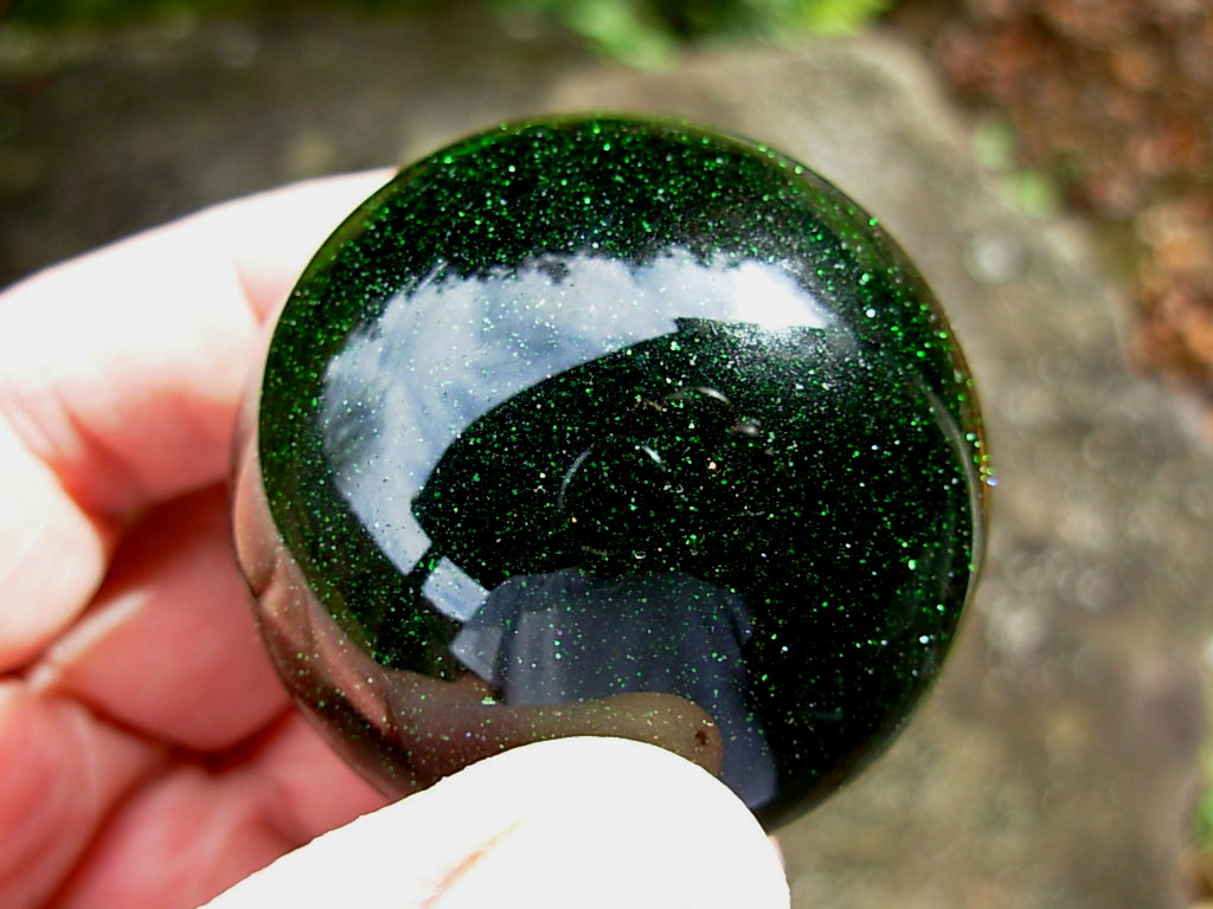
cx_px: 606
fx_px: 1332
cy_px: 454
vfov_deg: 37.7
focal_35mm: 38
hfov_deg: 49.0
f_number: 2.9
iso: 50
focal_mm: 6.3
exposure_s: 1/93.2
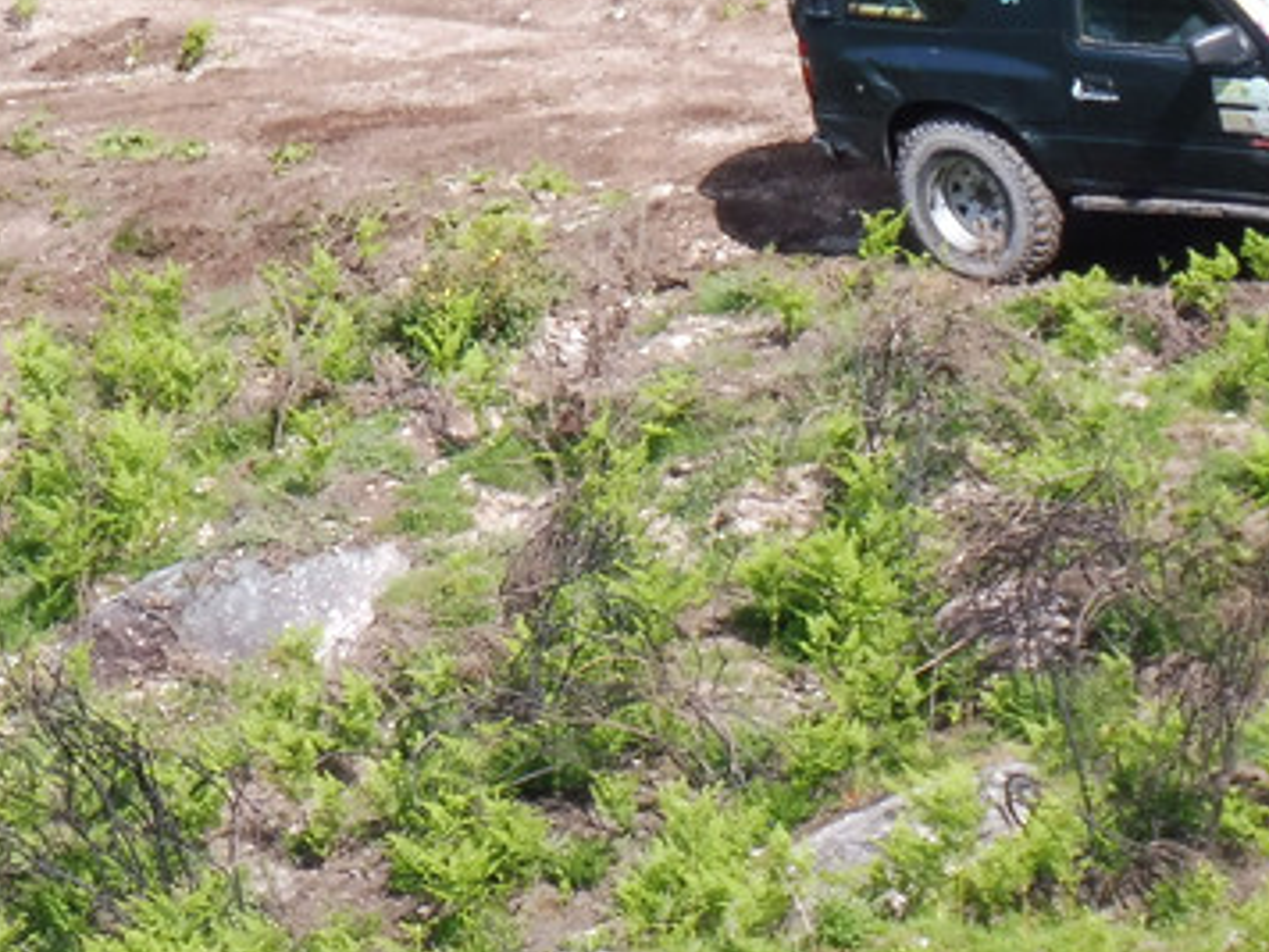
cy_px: 628
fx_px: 15067
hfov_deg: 4.8
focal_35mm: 411
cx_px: 430
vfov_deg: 3.6
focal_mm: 24.4
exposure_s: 1/160
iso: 100
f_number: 7.1
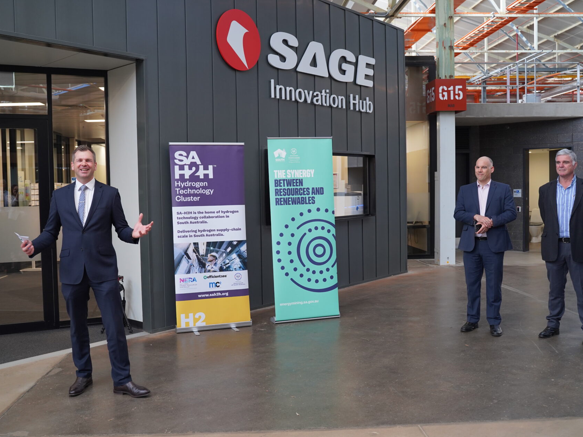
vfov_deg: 41.8
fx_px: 573
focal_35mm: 34
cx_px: 264
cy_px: 216
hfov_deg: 53.9
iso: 1000
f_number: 4
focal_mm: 31
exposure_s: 1/160
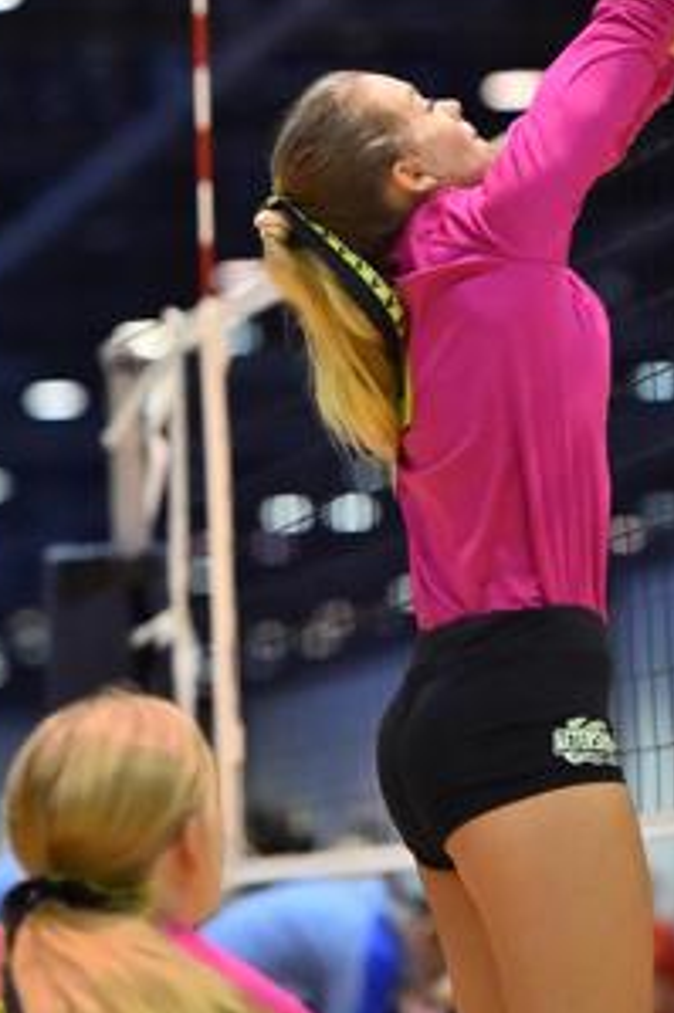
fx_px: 6972
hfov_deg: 5.5
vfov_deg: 8.3
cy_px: 241
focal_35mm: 248
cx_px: 351
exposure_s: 1/1250
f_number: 2.8
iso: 10000
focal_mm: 135
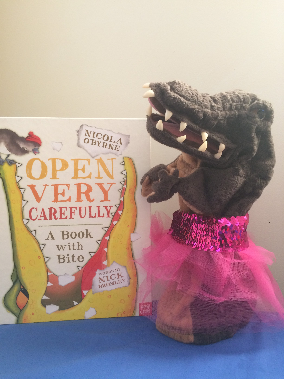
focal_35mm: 29
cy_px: 190
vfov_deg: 61.7
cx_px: 142
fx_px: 317
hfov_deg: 48.2
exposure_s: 1/30
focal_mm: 4.15
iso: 125
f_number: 2.2
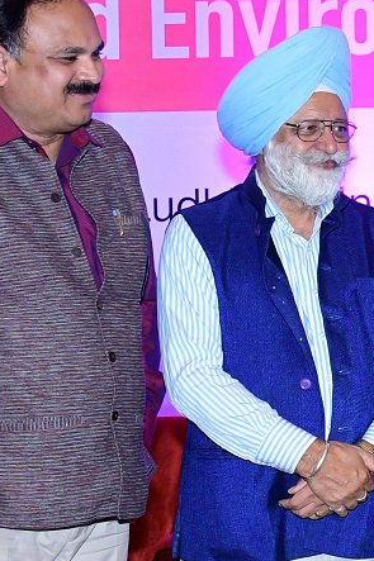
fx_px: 1637
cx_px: 617
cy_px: 404
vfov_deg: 19.4
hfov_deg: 12.2
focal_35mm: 105
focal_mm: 21
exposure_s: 1/125
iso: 1250
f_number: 4.5
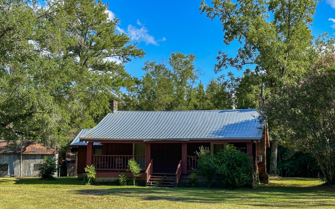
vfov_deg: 25.3
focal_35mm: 51
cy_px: 109
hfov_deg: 39.6
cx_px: 167
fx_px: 466
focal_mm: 6.86
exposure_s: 1/2300
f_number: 1.8
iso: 64
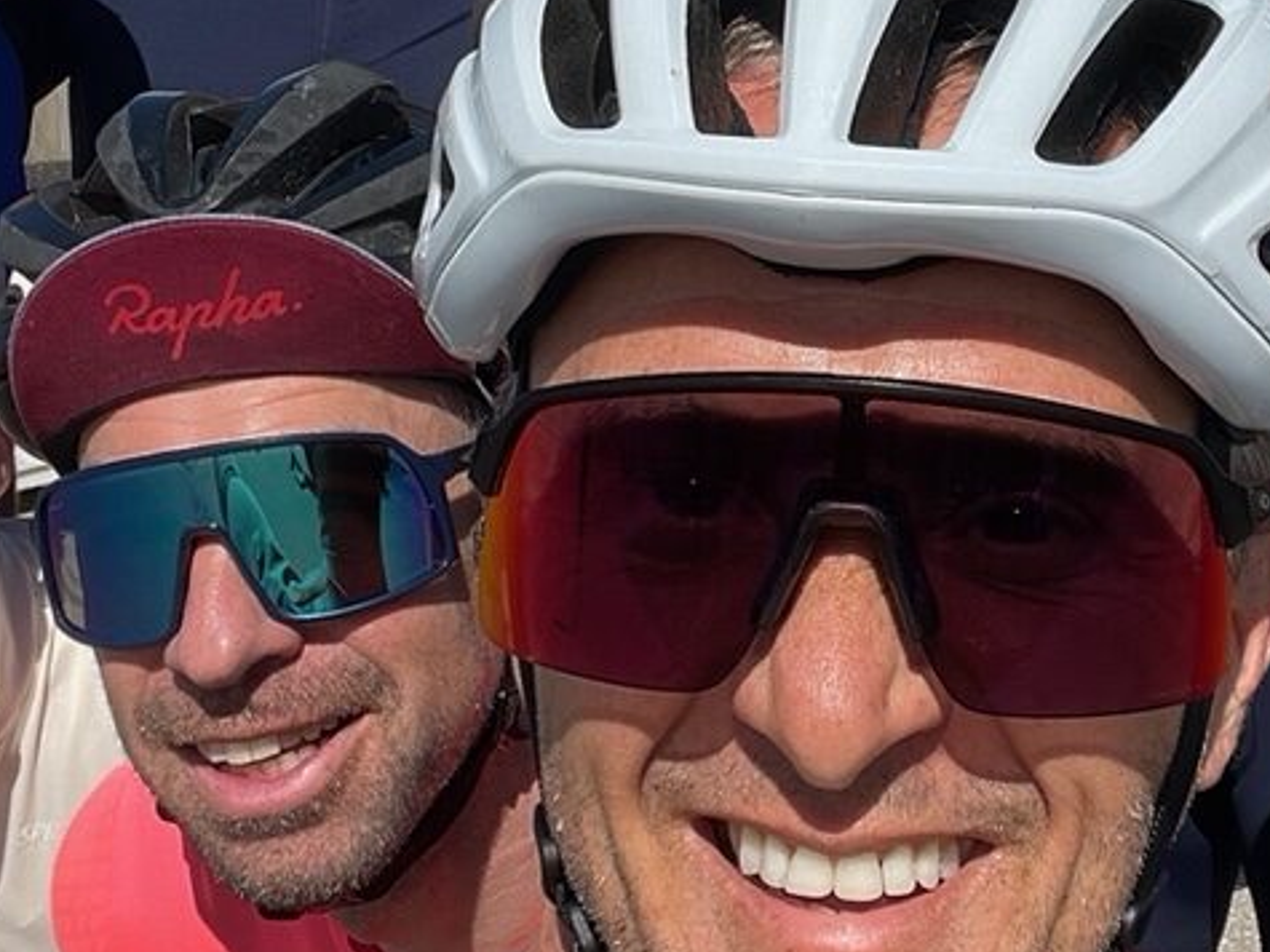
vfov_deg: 23.3
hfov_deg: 30.9
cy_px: 193
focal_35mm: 62
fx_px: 2274
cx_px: 882
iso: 25
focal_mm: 2.71
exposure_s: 1/1080
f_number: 2.2
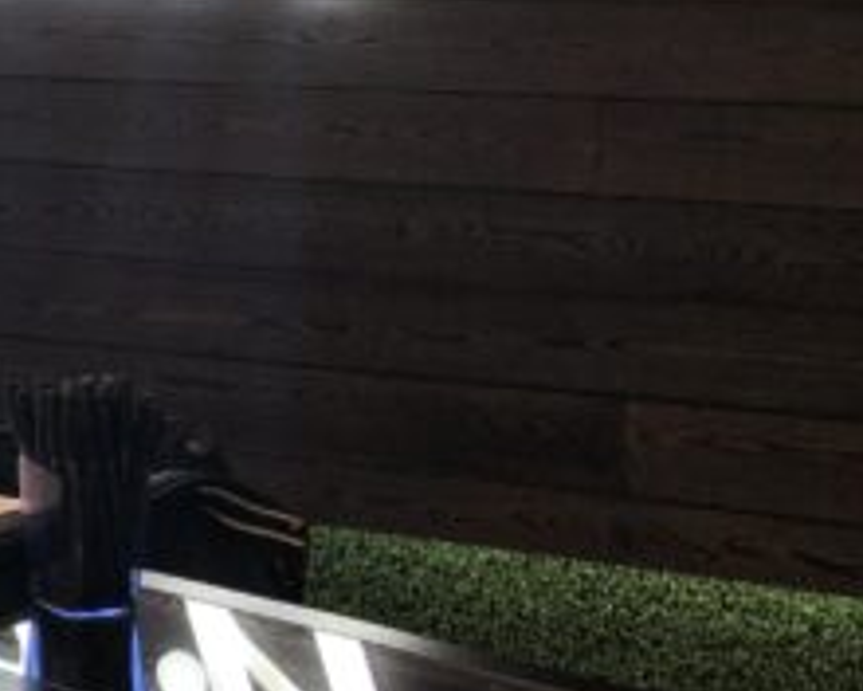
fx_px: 2222
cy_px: -214
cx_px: -333
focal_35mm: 87
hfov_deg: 19.8
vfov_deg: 16.6
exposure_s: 1/100
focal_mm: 3.99
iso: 32
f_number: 1.8
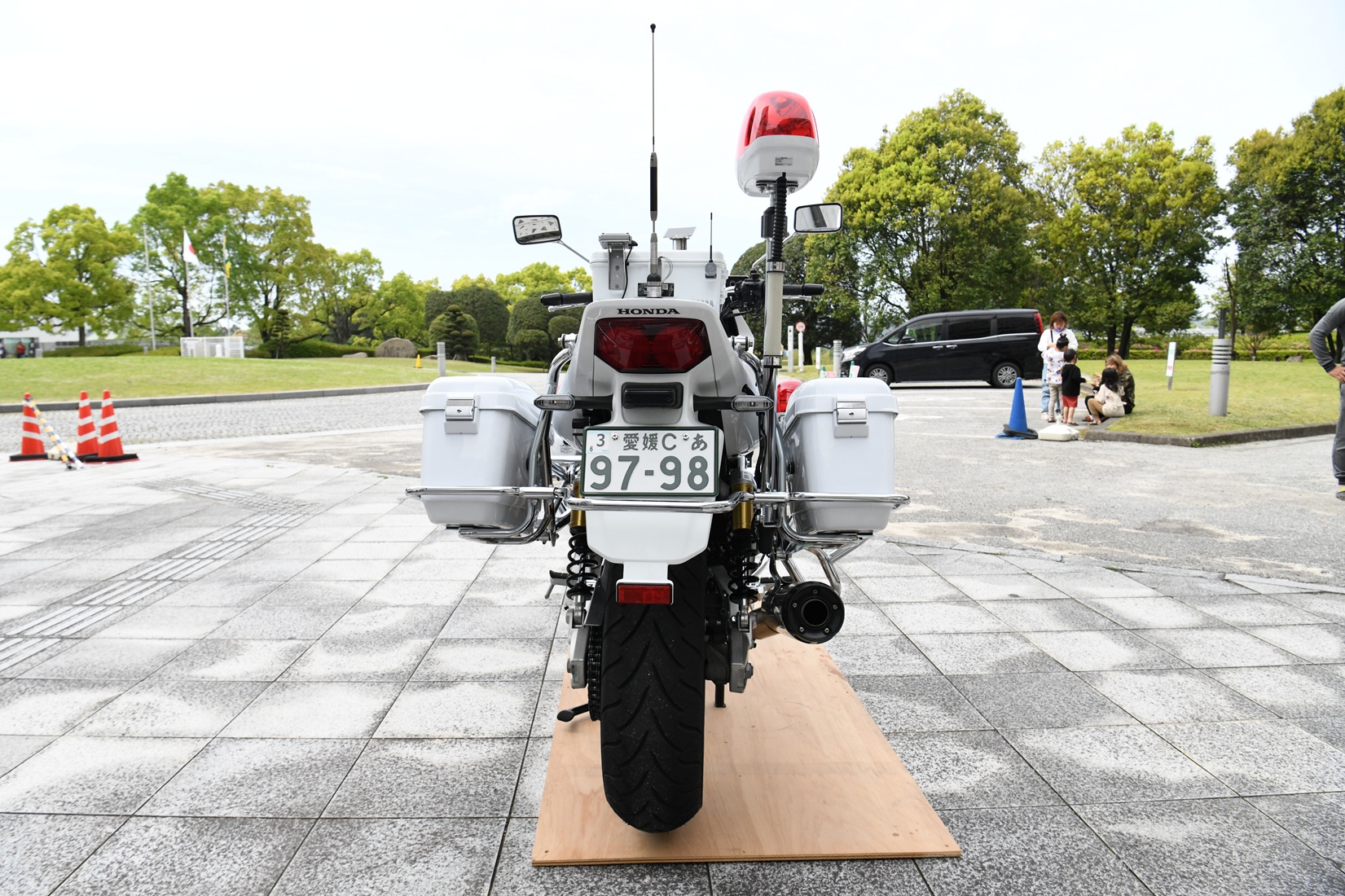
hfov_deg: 73.8
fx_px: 896
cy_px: 448
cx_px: 672
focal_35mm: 24
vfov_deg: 53.1
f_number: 9
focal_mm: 24
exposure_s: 1/1600
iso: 1600
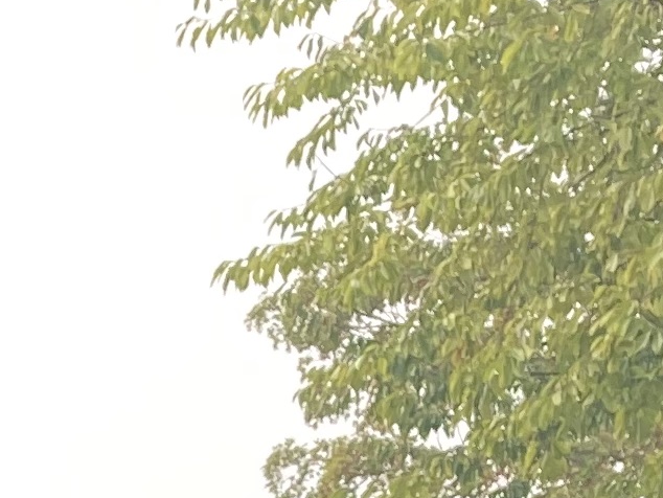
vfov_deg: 7.5
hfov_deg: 9.8
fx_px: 3411
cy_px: 1421
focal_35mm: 178
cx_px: -929
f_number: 1.8
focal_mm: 3.99
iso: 20
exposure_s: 1/190
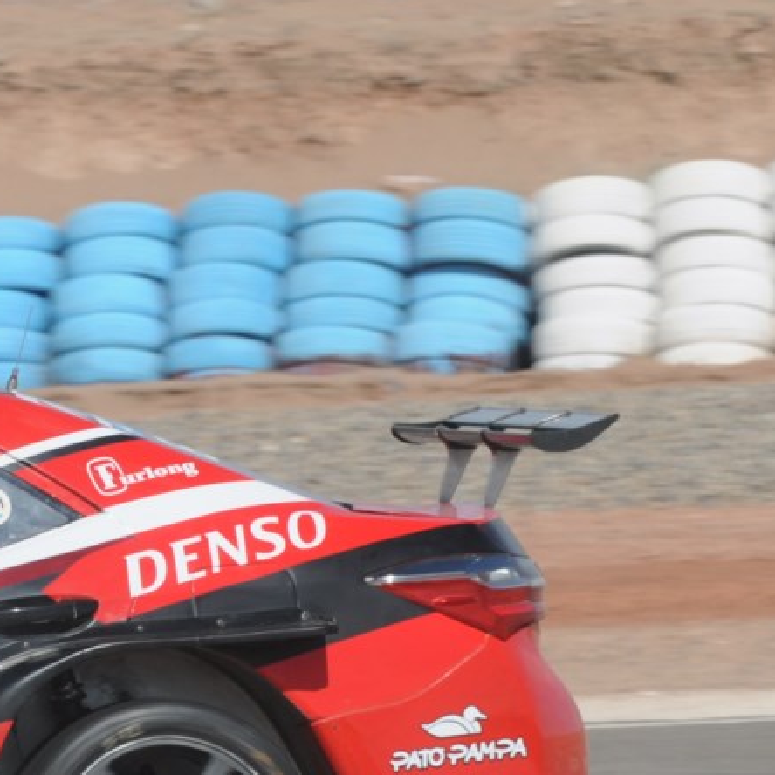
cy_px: 753
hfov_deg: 1.9
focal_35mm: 917
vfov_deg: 1.9
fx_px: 23227
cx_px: -499
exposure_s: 1/800
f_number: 6.3
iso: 200
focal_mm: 200
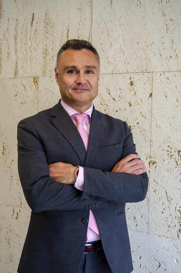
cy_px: 136
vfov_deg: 39.0
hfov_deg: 26.4
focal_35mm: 51
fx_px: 386
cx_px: 90
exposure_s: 1/60
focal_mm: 34
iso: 450
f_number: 4.5
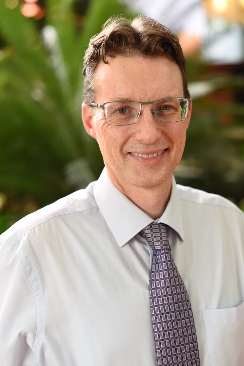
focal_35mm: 63
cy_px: 159
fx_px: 640
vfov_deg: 31.8
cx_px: 147
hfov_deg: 21.6
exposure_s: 1/200
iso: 500
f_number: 2.5
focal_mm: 50
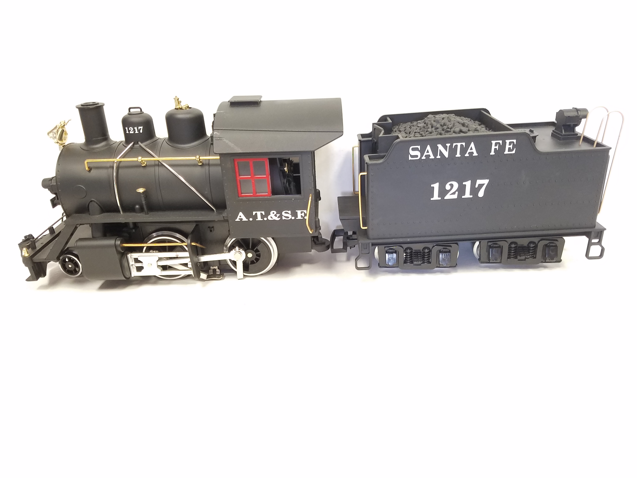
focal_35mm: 26
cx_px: 318
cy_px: 239
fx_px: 478
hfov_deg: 67.3
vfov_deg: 53.1
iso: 200
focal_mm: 4.2
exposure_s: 1/24
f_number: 1.7
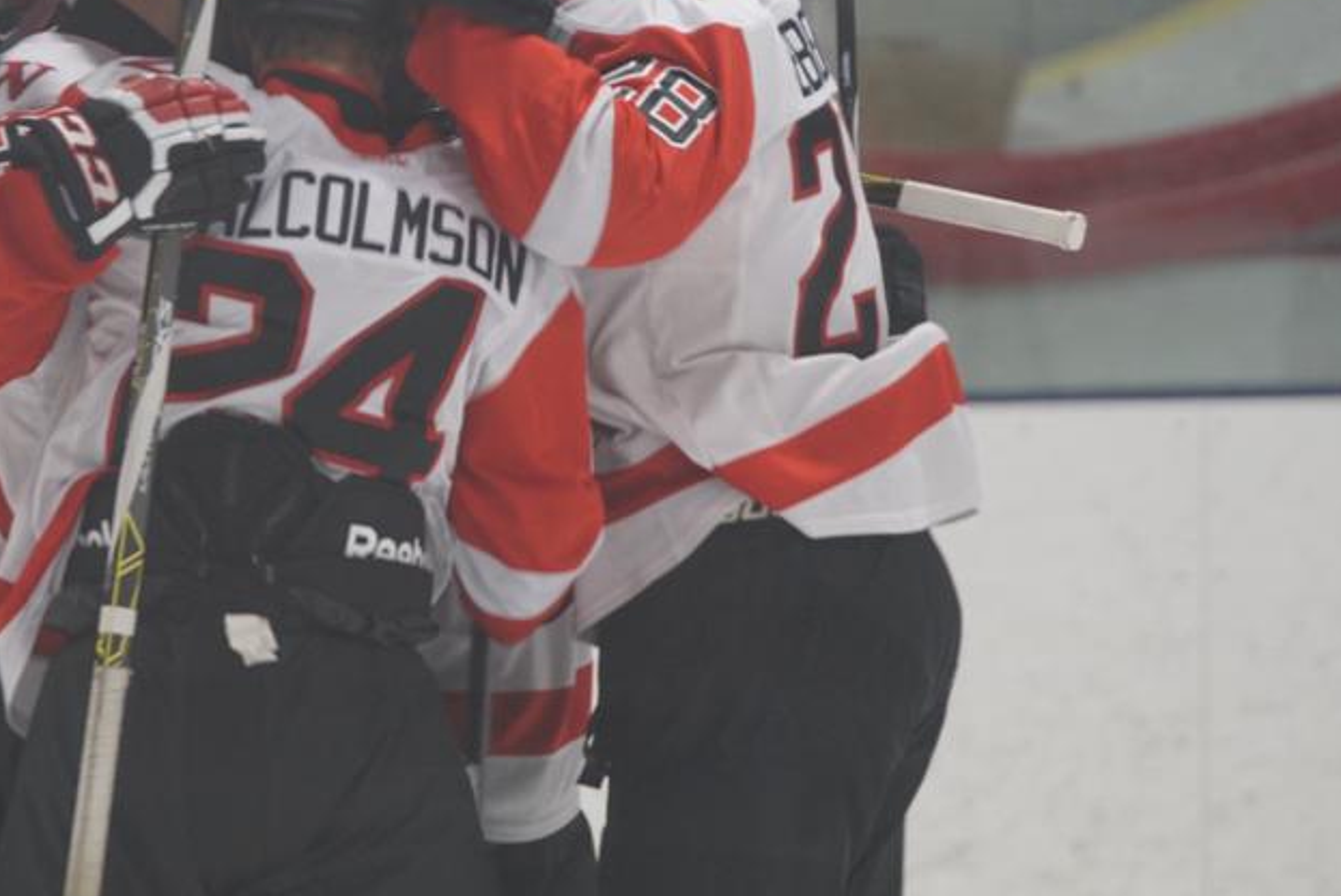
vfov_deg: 2.8
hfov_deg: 4.2
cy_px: 220
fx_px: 18372
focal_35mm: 493
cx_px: 405
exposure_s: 1/50
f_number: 3.5
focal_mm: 200
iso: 800
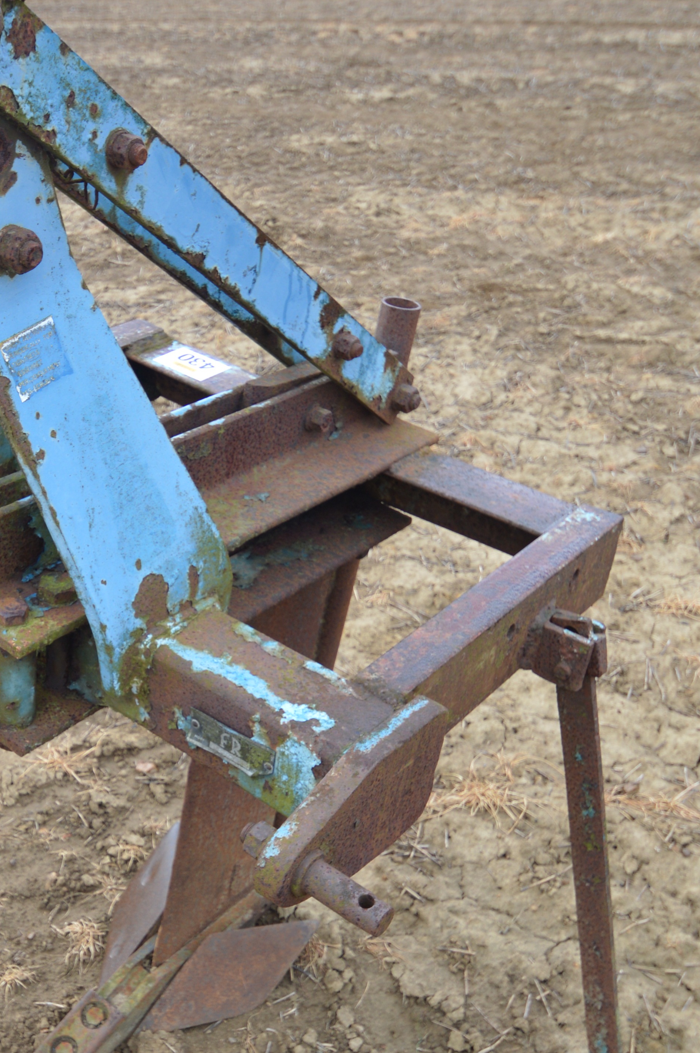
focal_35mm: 40
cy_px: 634
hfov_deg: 32.6
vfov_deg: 48.2
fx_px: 1169
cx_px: 160
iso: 125
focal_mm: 14
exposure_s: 1/125
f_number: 5.6
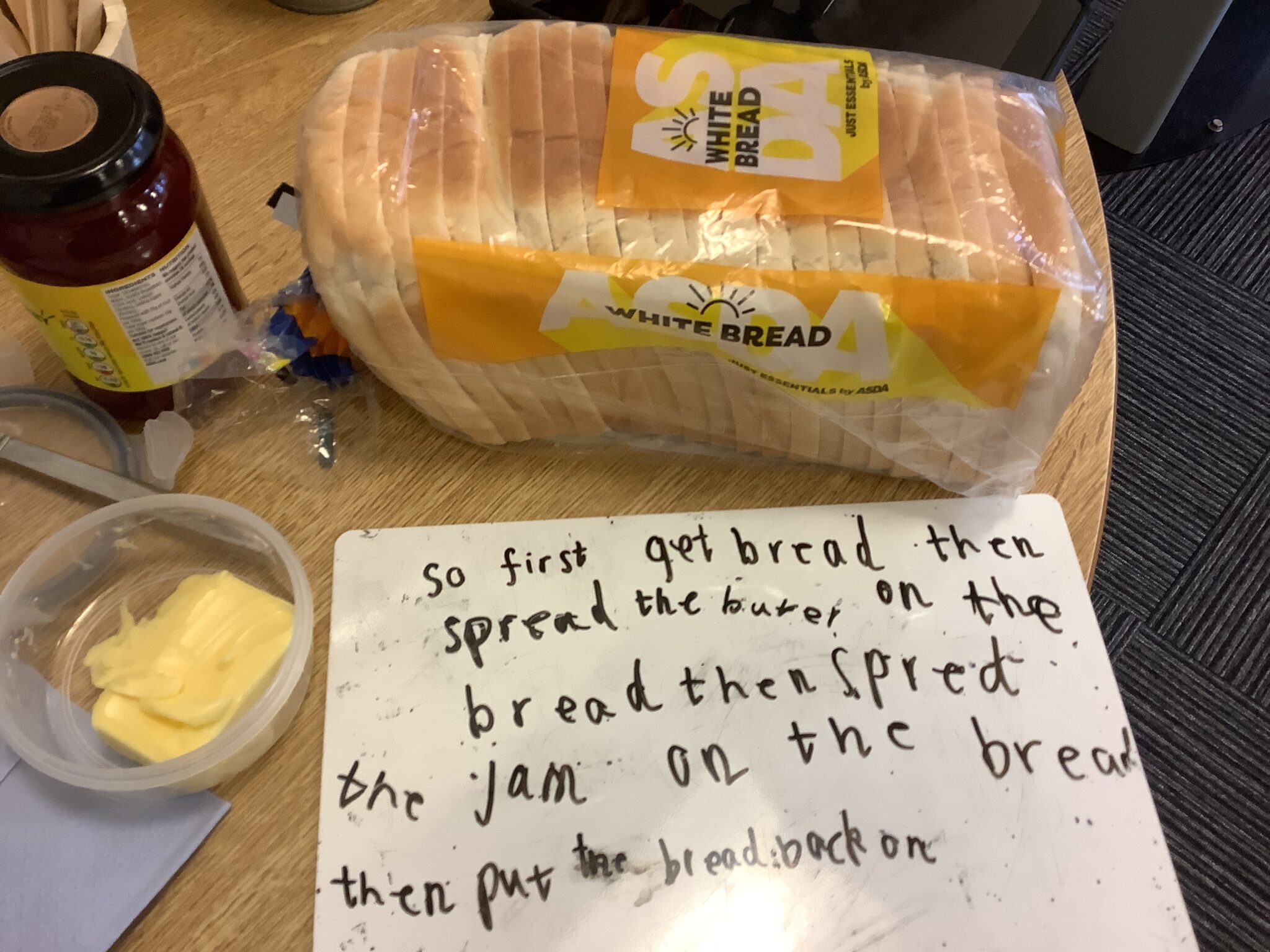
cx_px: 635
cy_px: 476
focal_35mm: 31
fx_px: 1137
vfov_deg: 45.4
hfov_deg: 58.4
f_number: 2.4
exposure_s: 1/50
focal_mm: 3.3
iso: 160
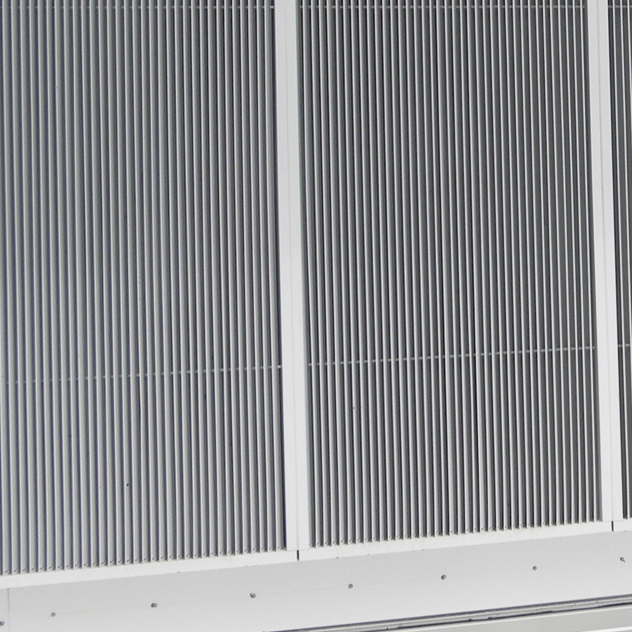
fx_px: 2066
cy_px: 74
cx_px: 768
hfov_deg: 16.6
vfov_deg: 17.2
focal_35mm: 100
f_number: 5.6
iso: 64
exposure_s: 1/293
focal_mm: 5.9
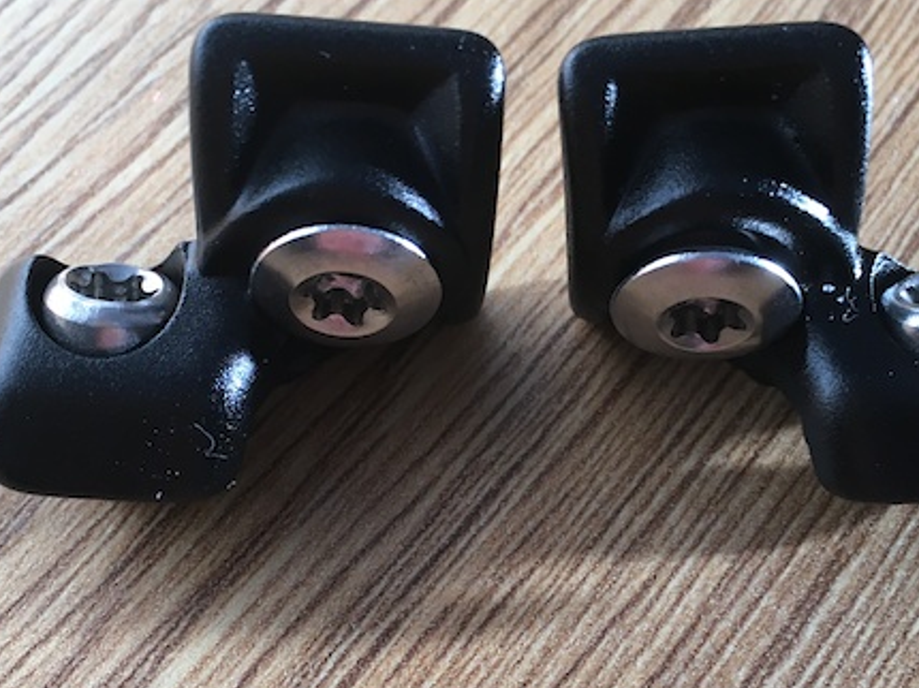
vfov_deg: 27.0
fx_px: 1433
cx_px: 507
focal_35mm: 54
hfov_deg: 35.5
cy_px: 408
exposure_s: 1/33
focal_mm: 4.15
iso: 25
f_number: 2.2
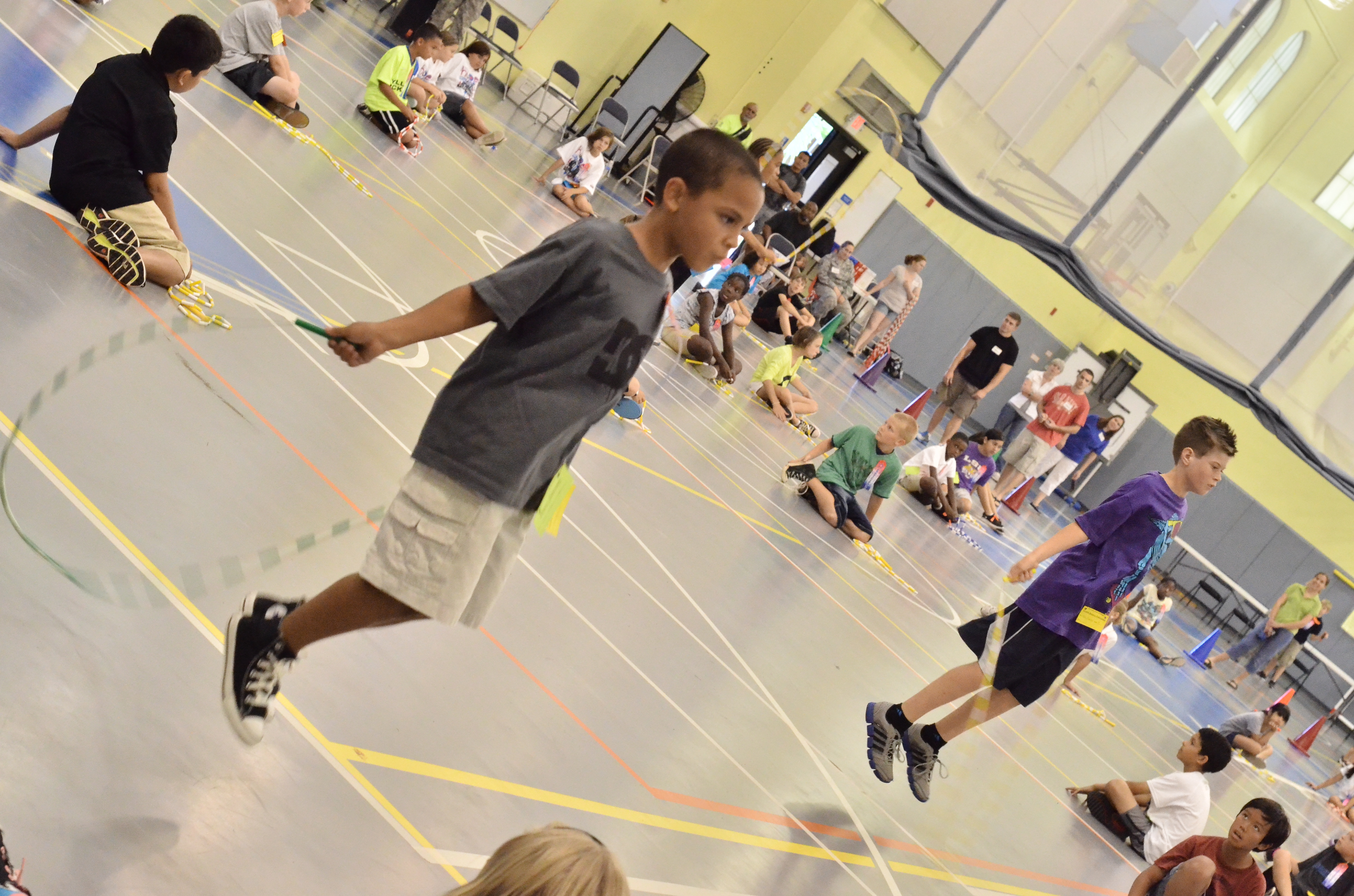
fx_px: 2815
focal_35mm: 75
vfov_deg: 18.1
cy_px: 448
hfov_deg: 27.0
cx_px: 677
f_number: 7.1
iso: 3200
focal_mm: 50
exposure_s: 1/100
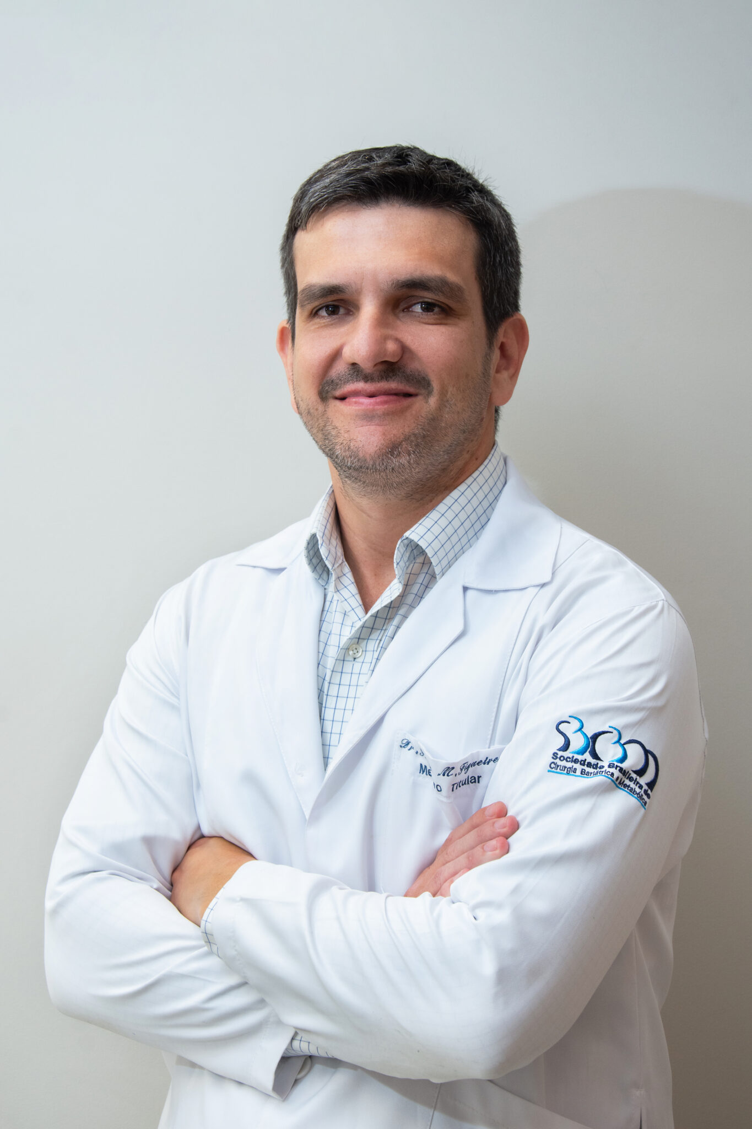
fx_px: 2115
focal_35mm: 68
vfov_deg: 29.9
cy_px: 564
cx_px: 376
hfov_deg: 20.2
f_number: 6.3
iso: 500
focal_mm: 45
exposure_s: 1/60
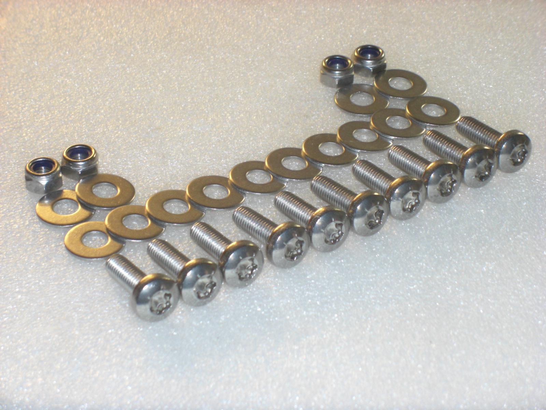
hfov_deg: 17.3
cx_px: 273
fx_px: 1798
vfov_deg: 13.0
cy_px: 205
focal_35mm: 114
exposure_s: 1/60
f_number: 5.1
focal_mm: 23.7
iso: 400
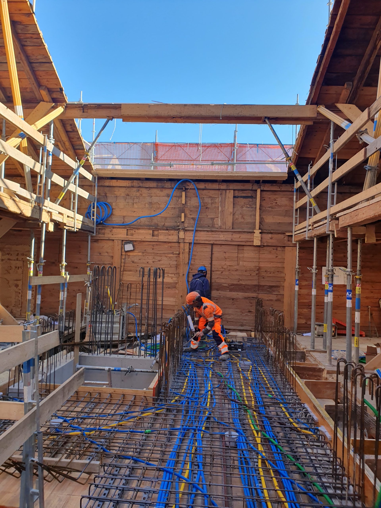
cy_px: 254
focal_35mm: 26
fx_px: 382
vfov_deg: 67.3
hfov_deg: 53.1
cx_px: 190
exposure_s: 1/345
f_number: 2.4
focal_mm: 4.32
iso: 50
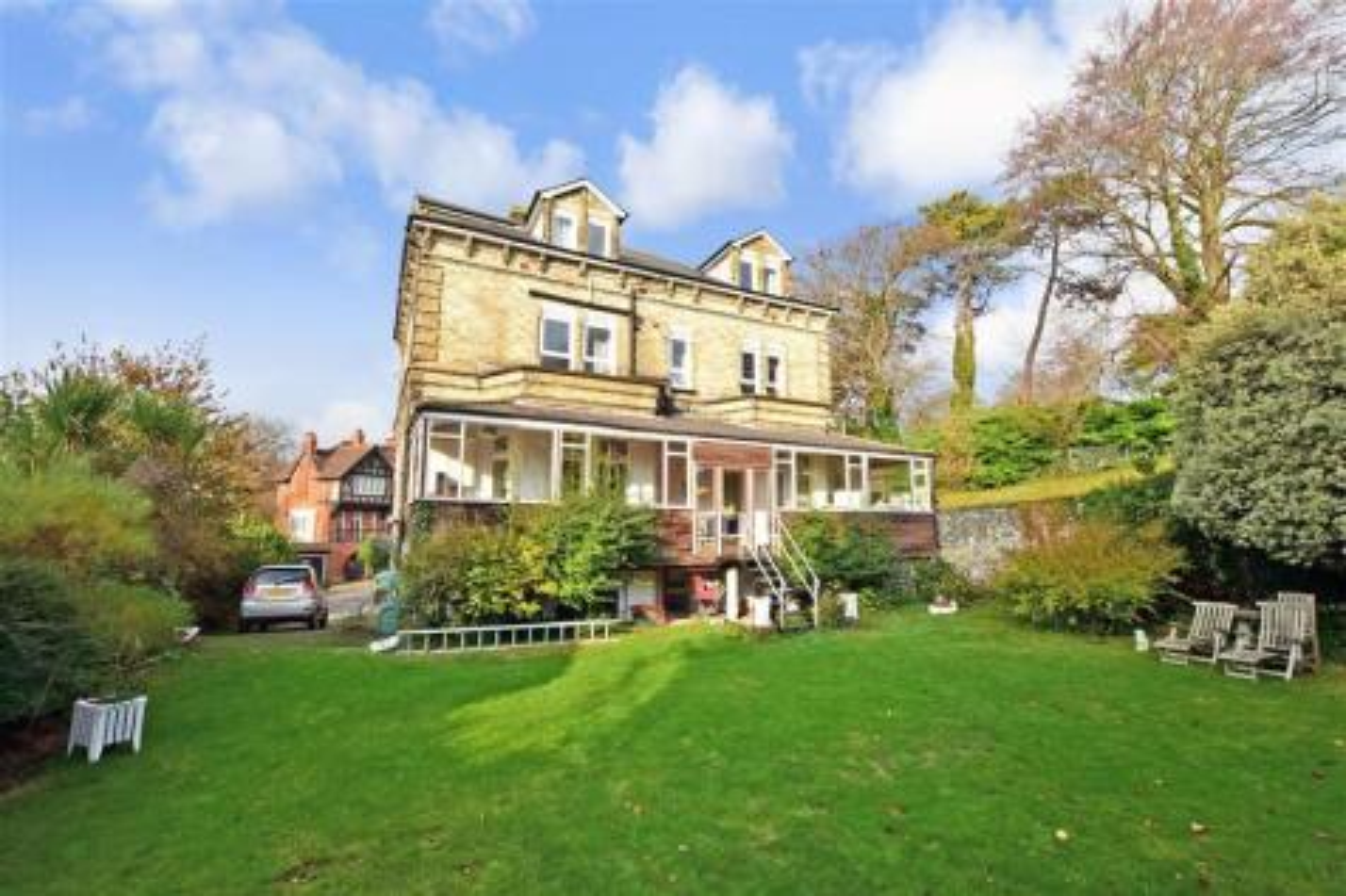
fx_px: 561
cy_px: 448
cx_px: 673
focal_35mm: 15
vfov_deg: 77.3
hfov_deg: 100.4
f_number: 11
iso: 400
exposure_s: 1/200
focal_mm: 10
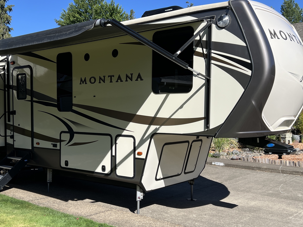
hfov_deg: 44.5
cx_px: 118
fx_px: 368
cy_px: 132
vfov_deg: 34.3
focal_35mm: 42
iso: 50
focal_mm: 5.7
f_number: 1.5
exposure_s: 1/3460
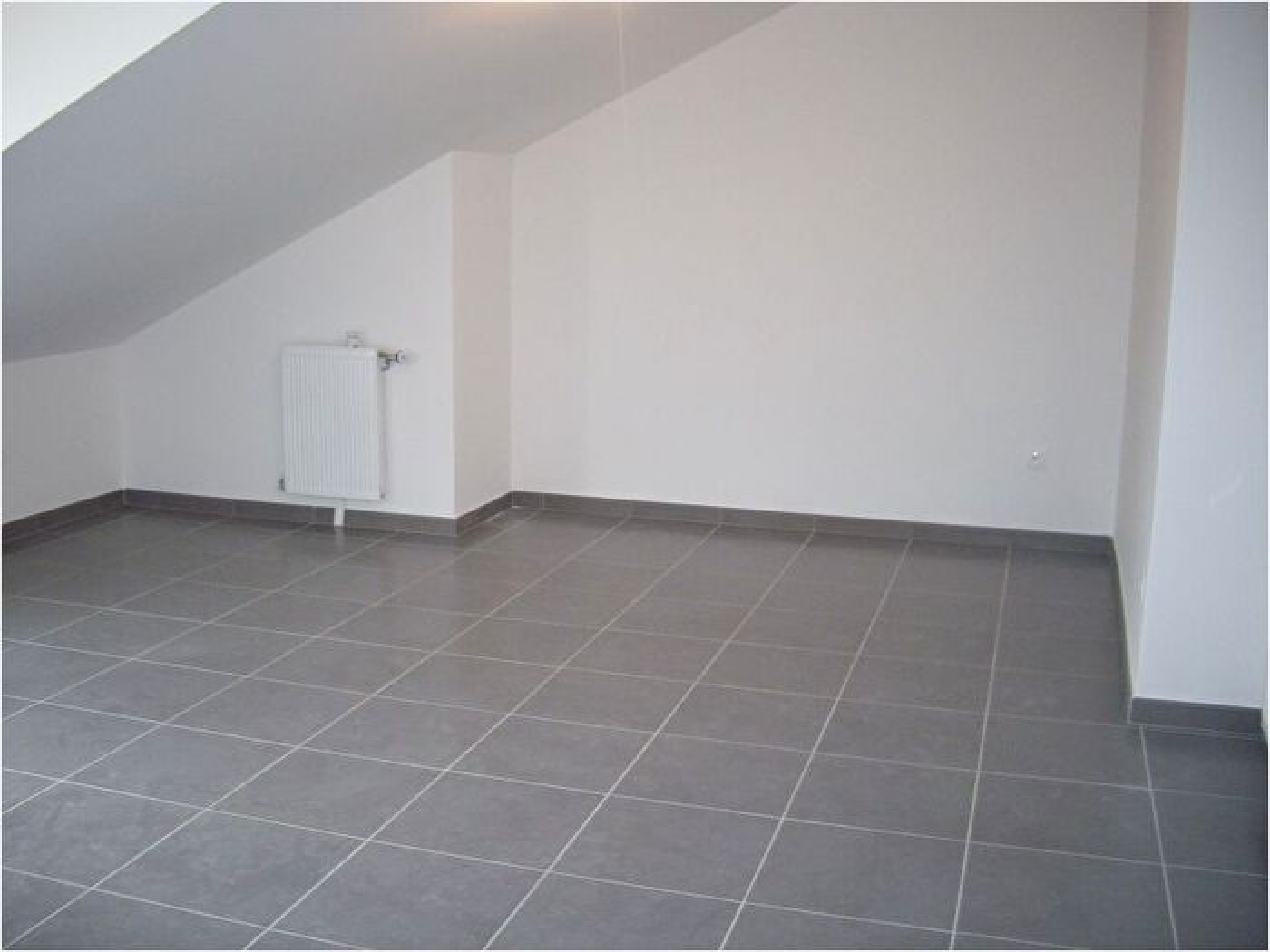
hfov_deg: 49.0
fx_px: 1394
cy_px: 476
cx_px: 635
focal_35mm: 38
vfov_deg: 37.7
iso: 400
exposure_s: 1/40
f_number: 2.8
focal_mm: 7.9
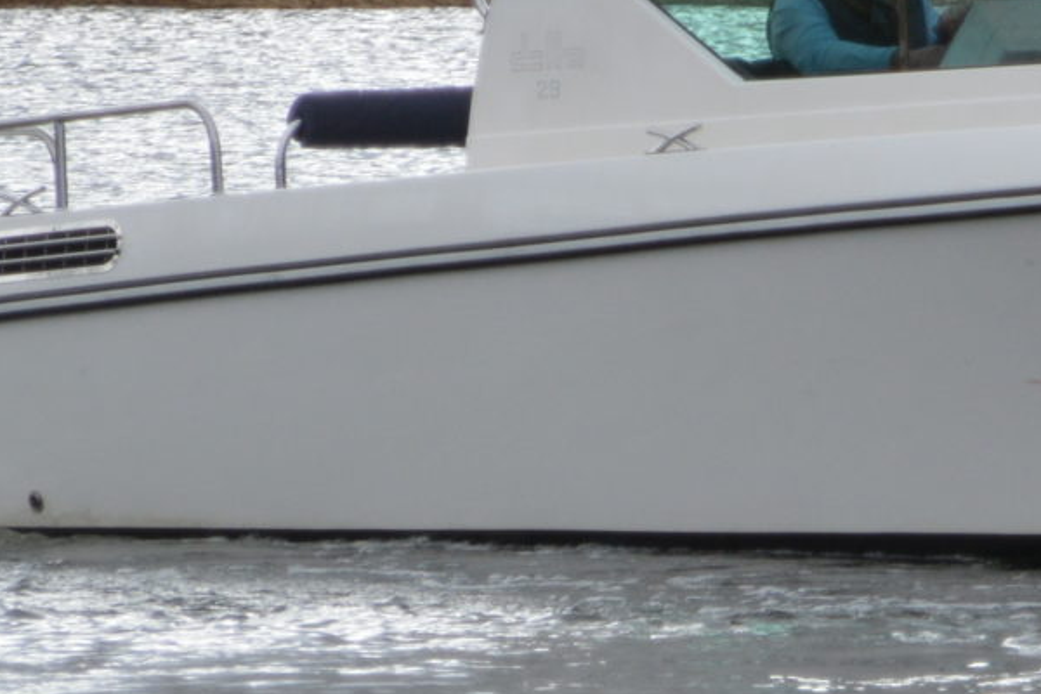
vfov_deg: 1.5
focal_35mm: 928
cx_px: 1492
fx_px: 26836
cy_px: -134
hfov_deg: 2.2
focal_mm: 145
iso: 500
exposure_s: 1/1000
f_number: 5.6
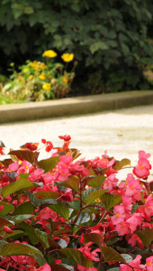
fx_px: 2238
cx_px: 90
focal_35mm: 311
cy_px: 329
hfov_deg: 3.9
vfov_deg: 6.9
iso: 200
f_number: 8
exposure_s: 1/100
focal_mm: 80
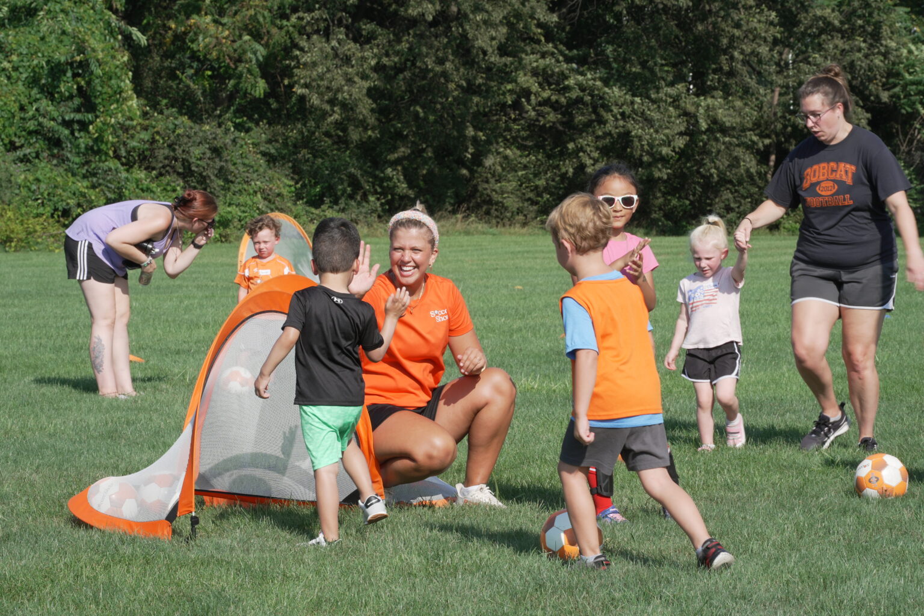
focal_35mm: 150
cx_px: 462
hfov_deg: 13.7
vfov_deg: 9.1
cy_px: 308
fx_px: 3850
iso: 320
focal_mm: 150
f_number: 14
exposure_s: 1/125
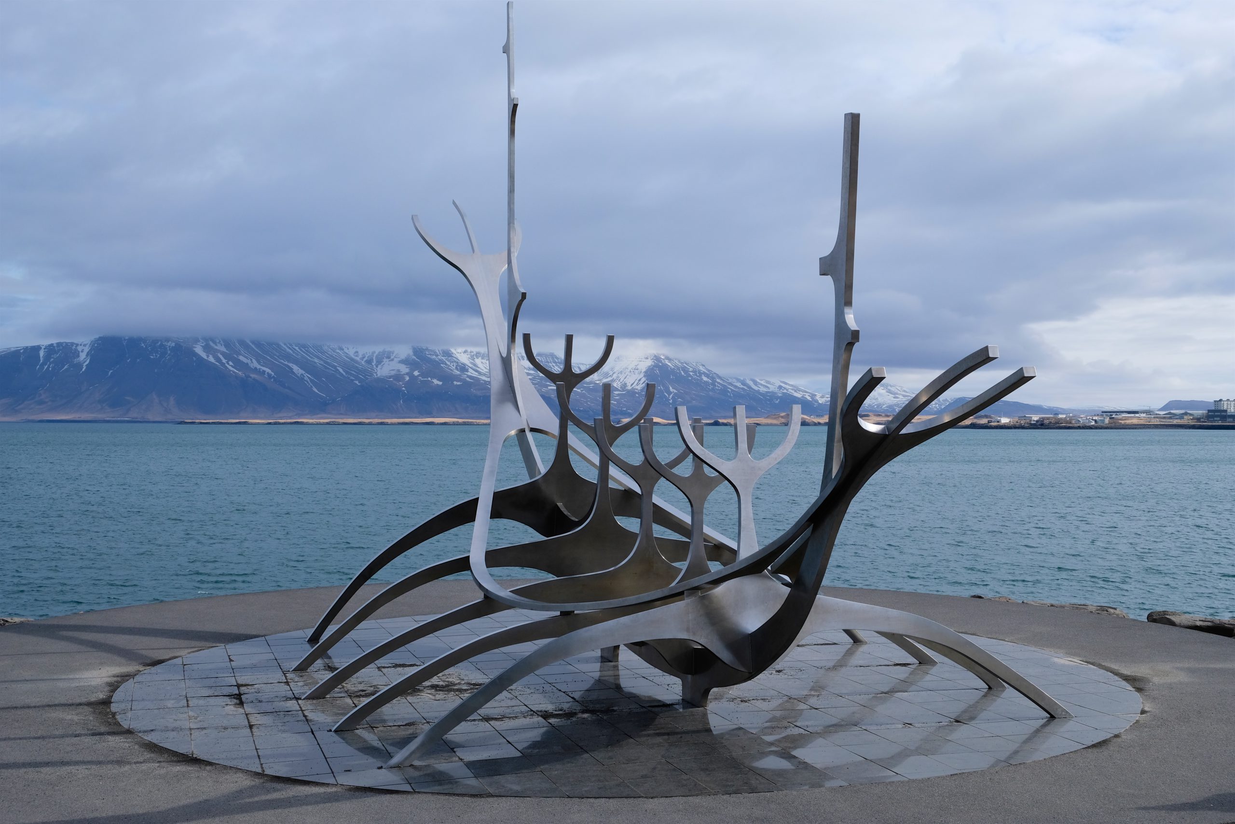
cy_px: 412
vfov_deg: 31.9
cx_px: 618
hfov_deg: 46.4
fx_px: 1441
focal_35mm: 42
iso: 400
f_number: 8
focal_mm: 27.7
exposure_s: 1/850
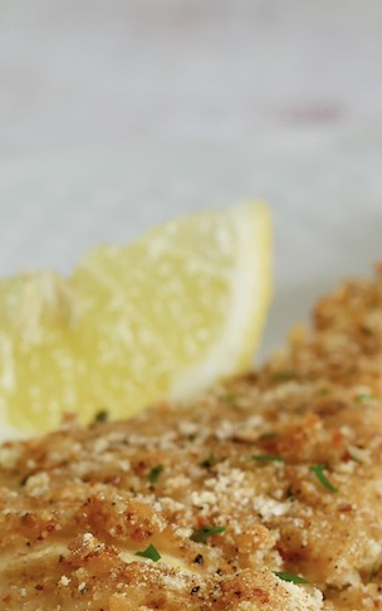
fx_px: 3746
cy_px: 387
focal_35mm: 225
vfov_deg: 9.3
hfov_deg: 5.8
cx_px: 393
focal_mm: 43
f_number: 4.5
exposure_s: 1/25
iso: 200
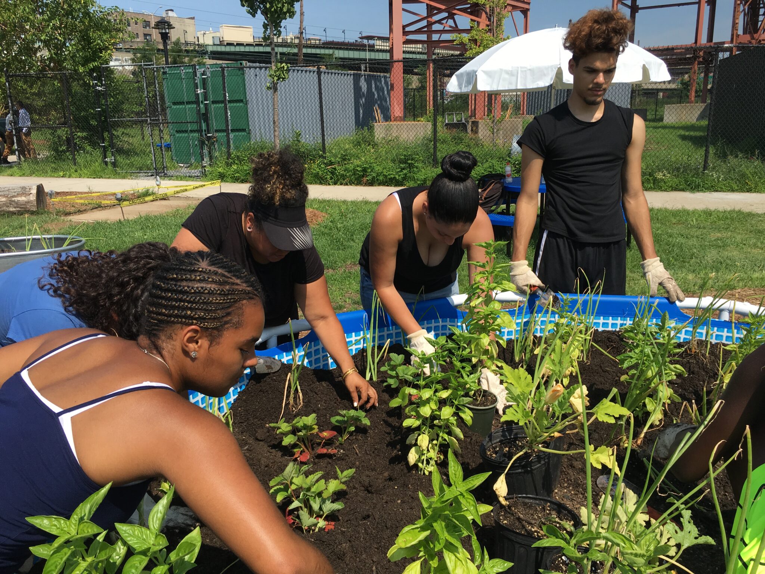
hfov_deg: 61.7
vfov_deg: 48.2
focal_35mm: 29
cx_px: 382
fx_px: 641
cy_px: 287
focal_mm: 4.15
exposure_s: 1/1451
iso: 25
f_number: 2.2
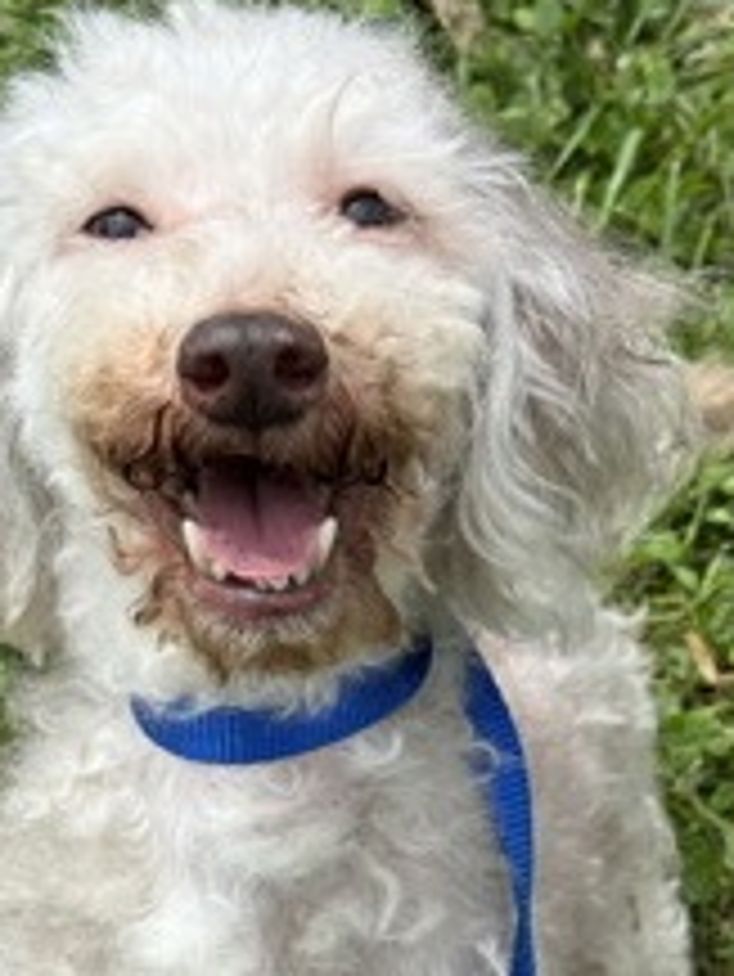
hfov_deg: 15.9
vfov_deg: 20.7
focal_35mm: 93
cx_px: 349
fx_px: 2627
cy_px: 841
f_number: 1.78
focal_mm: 6.76
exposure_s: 1/4587
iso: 64
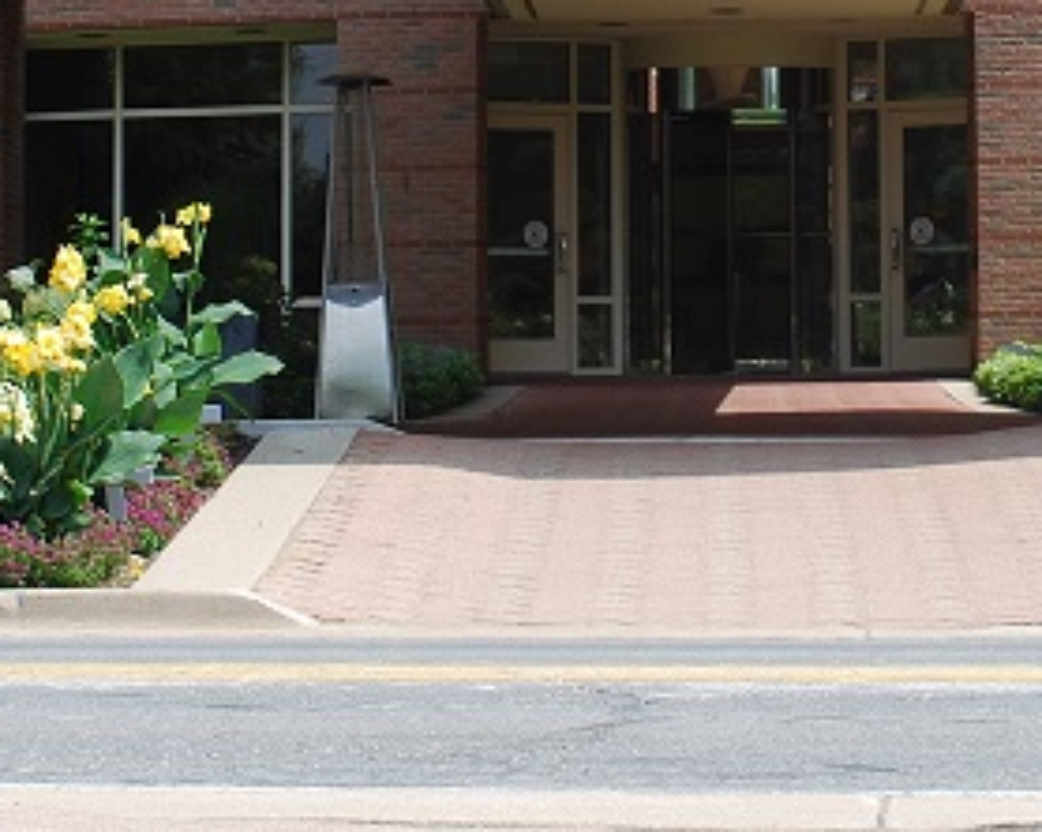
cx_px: 742
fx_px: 4838
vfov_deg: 9.7
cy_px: -97
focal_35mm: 157
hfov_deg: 12.3
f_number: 7.1
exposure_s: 1/200
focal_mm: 32
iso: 100
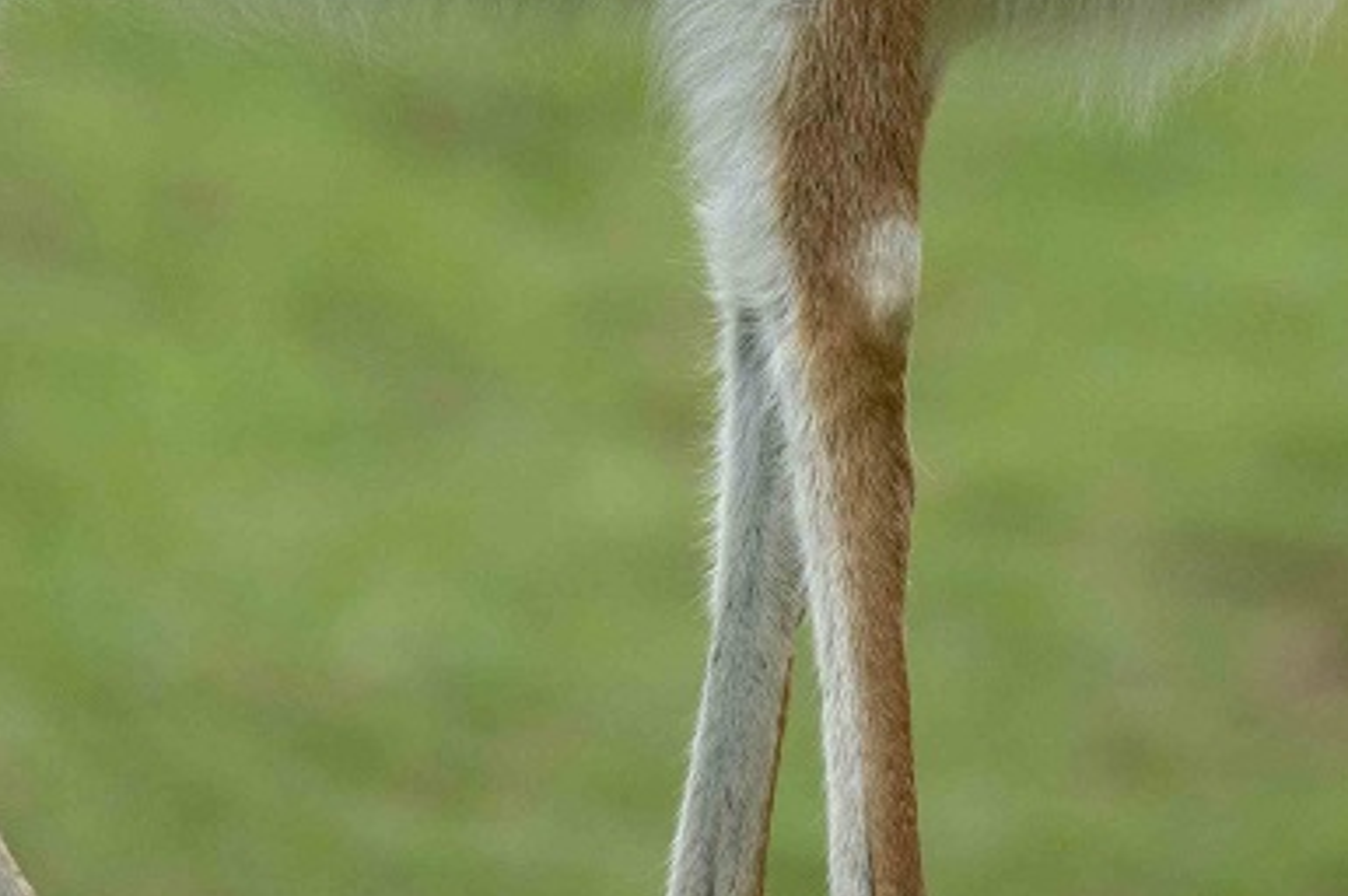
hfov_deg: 1.3
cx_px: 805
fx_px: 61280
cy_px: -270
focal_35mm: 1638
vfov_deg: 0.8
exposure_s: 1/500
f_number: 6.3
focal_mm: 350
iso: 800
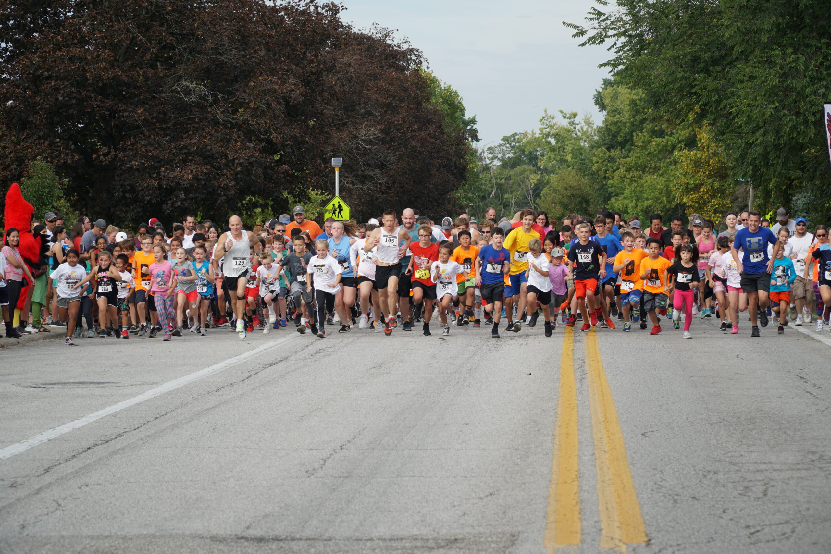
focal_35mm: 135
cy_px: 277
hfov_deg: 15.2
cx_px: 416
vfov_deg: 10.2
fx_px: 3116
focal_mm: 90
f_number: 6.3
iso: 100
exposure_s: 1/200
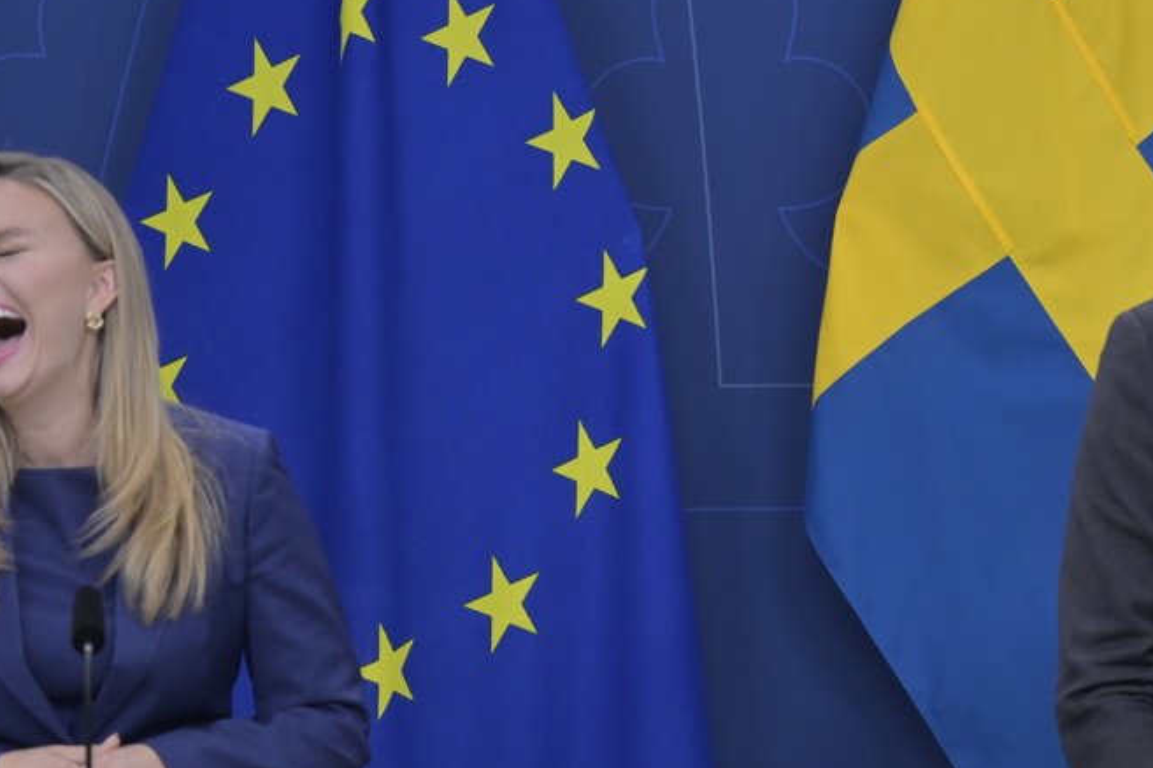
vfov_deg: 6.7
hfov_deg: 10.0
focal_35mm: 205
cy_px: 686
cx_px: 848
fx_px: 6565
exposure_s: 1/500
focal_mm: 99
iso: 2500
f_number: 4
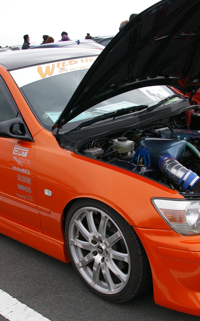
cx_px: 109
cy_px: 159
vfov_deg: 37.7
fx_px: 469
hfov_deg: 24.1
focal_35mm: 54
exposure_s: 1/250
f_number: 8
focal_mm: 23
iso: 200
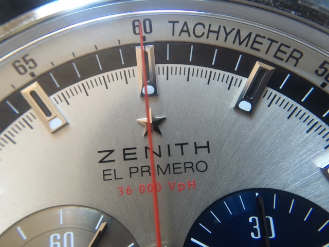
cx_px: 164
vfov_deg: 48.2
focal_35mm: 29
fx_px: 276
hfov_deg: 61.7
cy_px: 124
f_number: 2.2
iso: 200
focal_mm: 4.15
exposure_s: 1/24
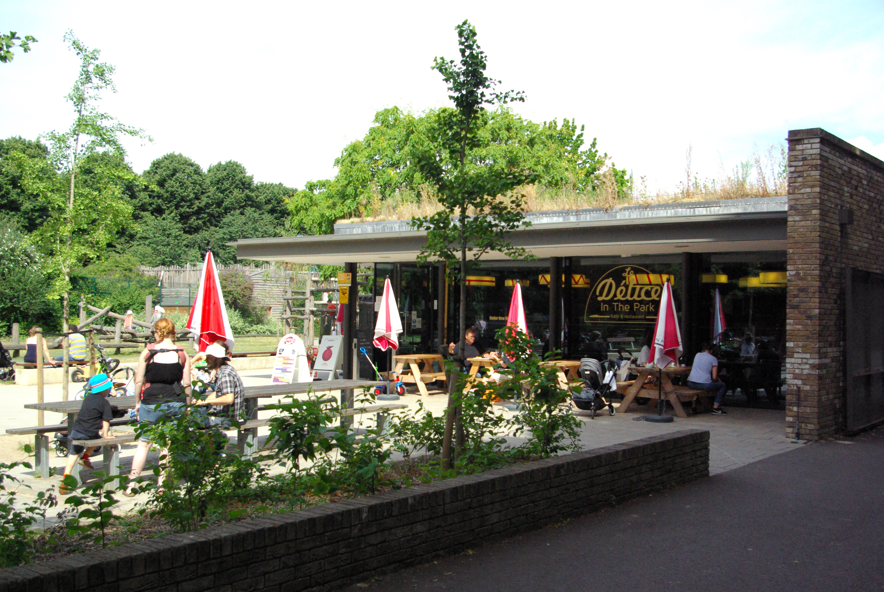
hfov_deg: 53.1
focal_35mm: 36
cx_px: 442
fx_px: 885
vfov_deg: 37.0
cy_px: 296
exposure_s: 1/2500
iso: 1600
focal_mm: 24
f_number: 6.3
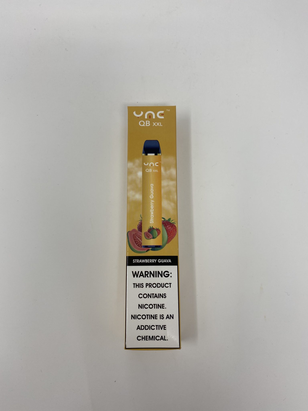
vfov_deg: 67.3
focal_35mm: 26
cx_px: 154
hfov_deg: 53.1
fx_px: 308
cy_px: 206
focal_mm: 4.25
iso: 32
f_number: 1.8
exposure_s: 1/256
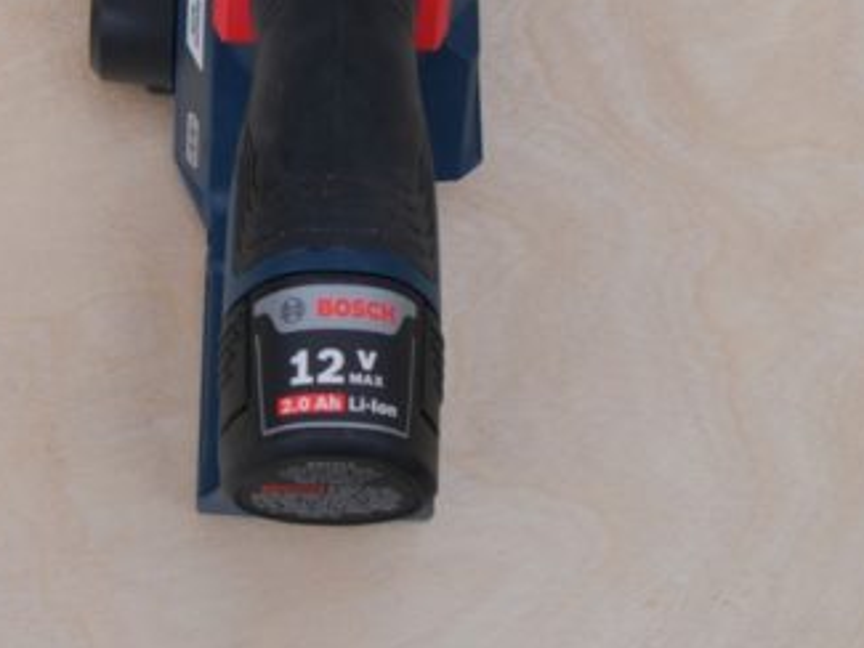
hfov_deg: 21.7
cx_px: 295
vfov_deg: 16.2
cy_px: 29
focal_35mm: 90
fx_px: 2247
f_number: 8
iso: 200
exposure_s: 1/400
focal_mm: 21
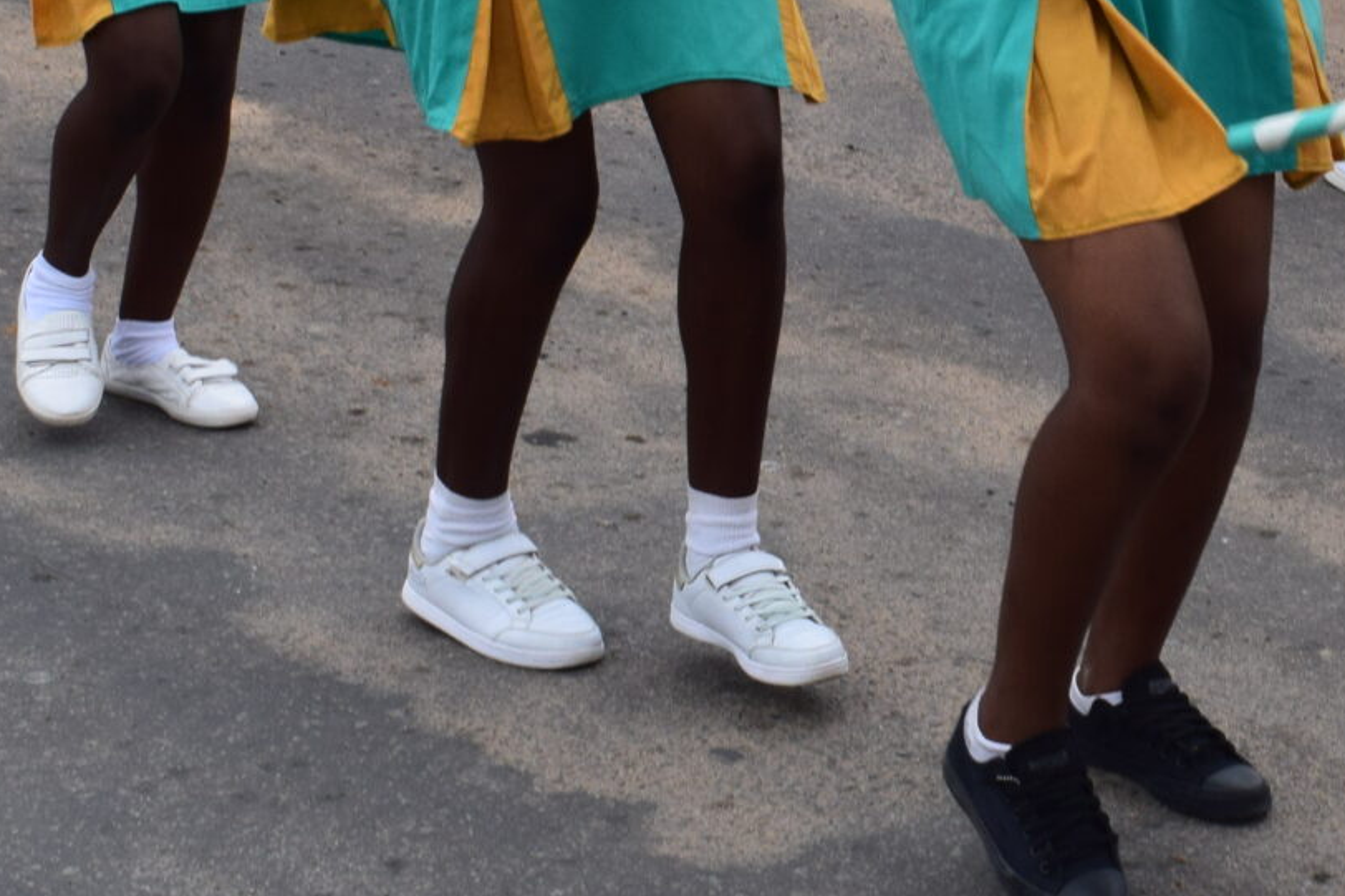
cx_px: 1290
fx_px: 4594
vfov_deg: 11.1
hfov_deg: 16.4
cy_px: 178
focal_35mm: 123
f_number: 11
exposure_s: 1/500
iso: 360
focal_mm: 26
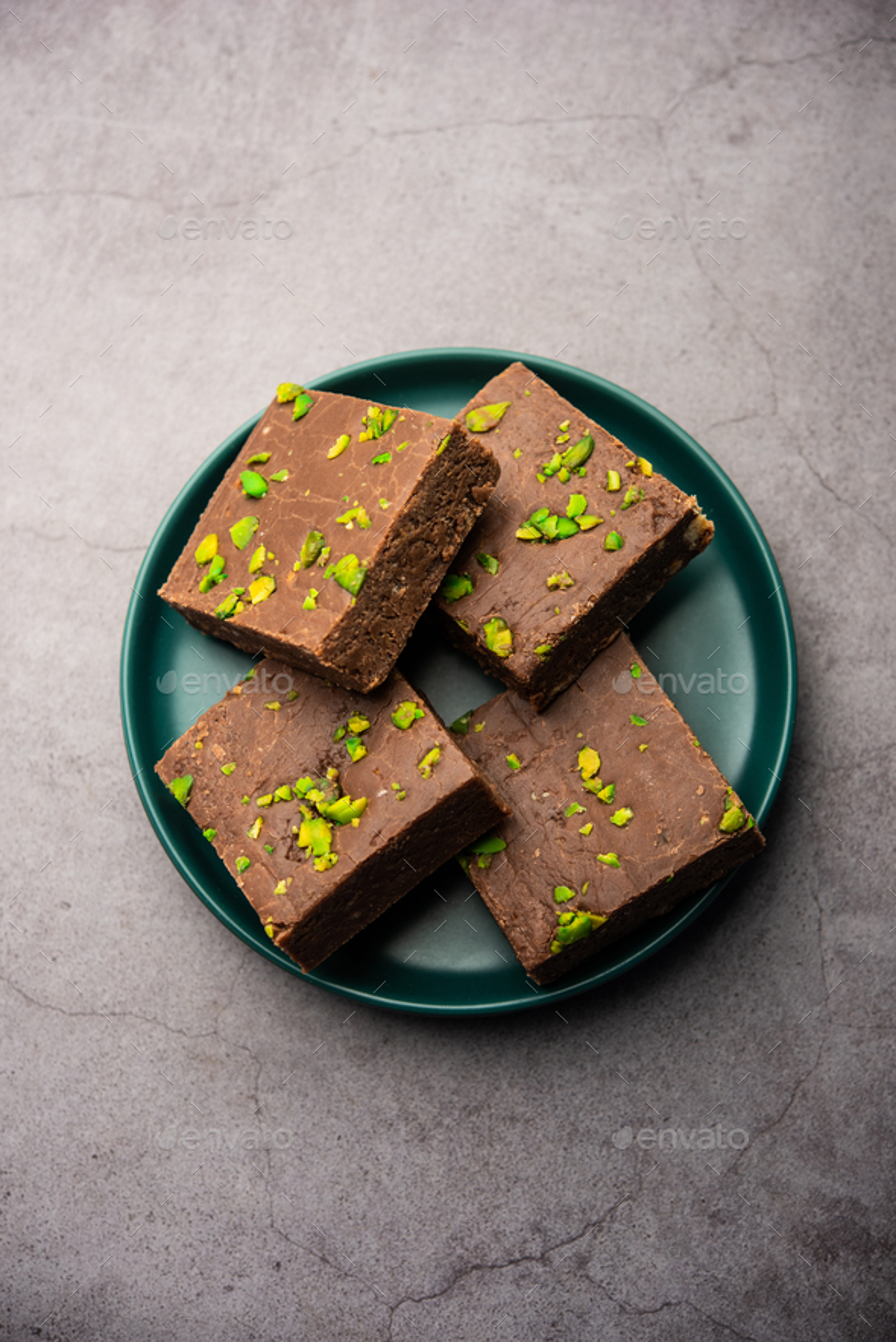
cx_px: 448
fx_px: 2238
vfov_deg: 33.4
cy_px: 671
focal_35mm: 60
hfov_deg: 22.6
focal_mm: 60
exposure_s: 1/125
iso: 125
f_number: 5
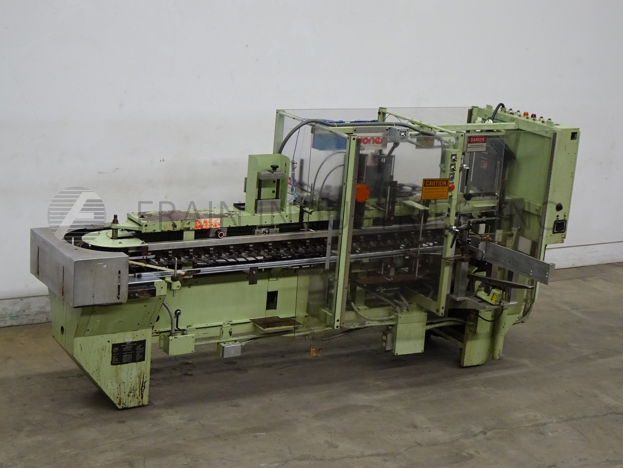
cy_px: 234
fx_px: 1188
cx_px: 312
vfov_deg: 22.3
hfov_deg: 29.4
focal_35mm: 66
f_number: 4.5
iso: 400
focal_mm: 10.52
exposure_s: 1/80
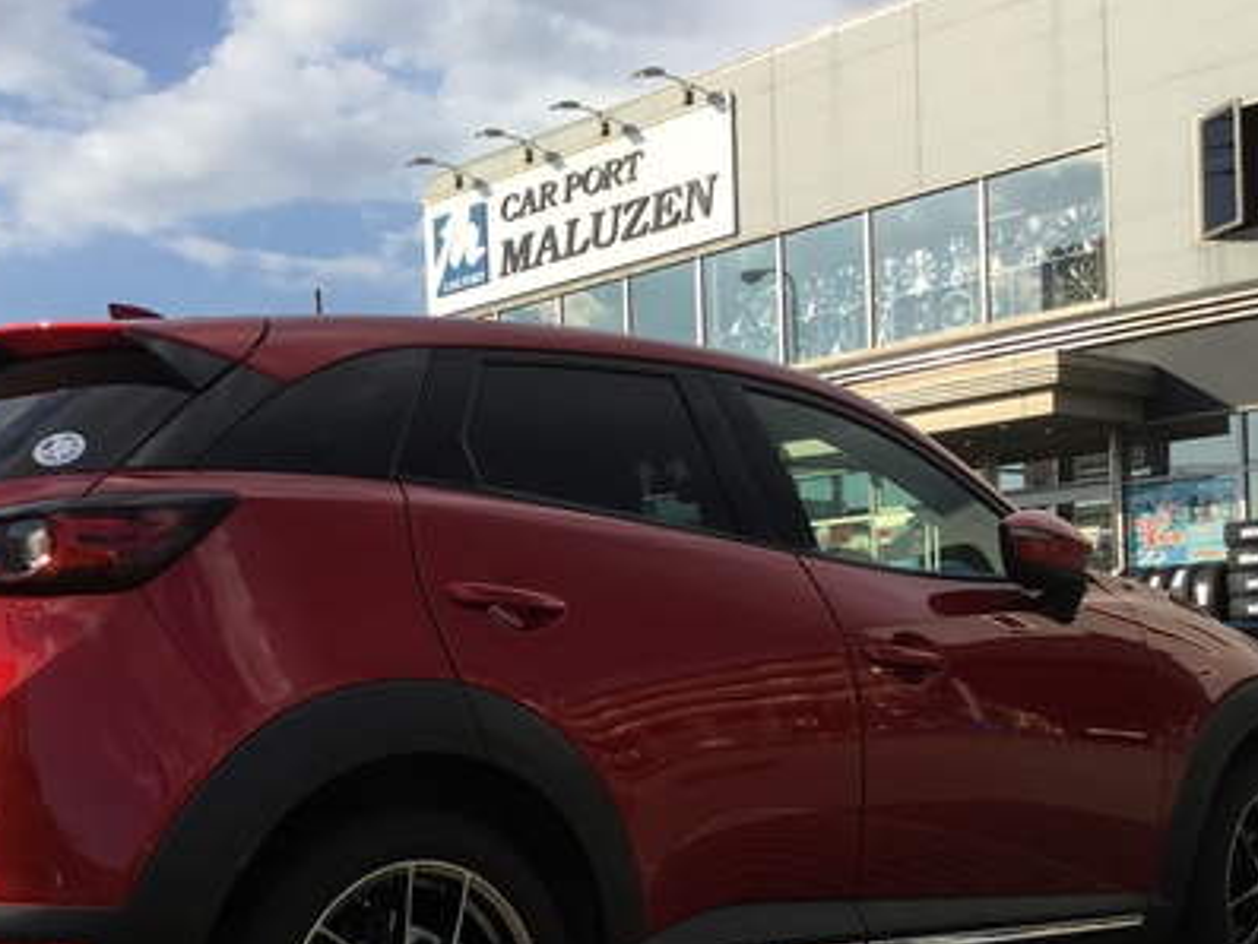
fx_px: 1818
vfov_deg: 28.7
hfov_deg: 38.0
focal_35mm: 50
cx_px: 513
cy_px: 703
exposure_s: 1/1314
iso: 25
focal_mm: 3.3
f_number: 2.4
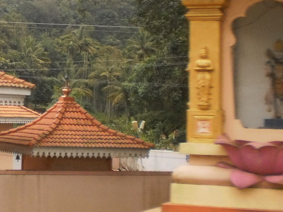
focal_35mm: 103
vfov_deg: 14.3
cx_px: -43
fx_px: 842
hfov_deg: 18.2
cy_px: 35
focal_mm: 6.3
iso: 160
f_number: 3.1
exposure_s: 1/250
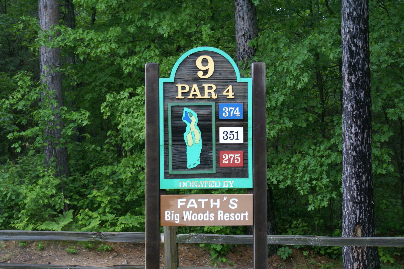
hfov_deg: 27.0
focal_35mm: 75
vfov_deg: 18.2
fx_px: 842
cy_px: 134
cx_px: 202
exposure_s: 1/60
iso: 400
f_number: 5.6
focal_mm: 50
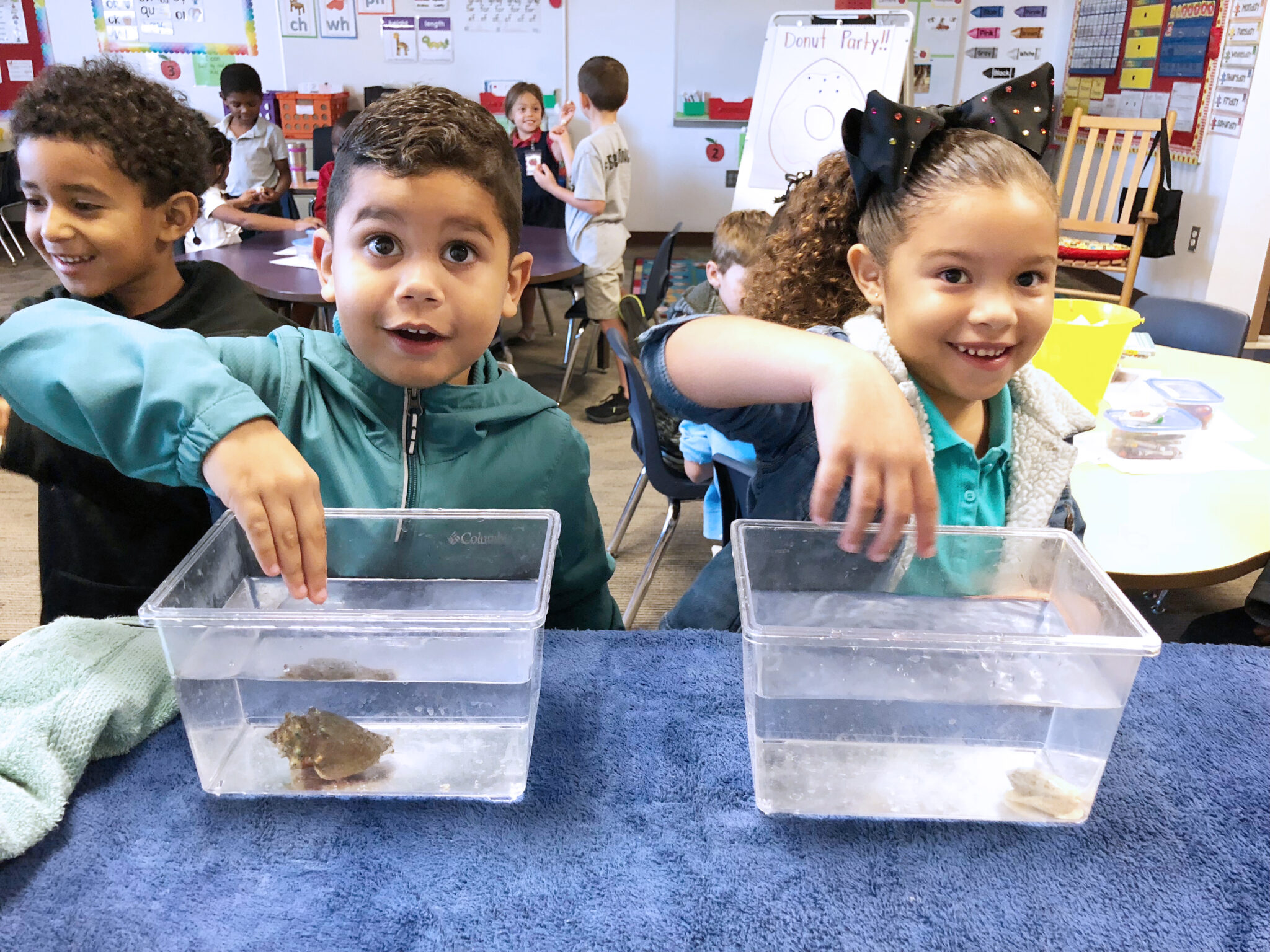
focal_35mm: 28
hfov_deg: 63.4
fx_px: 1027
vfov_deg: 49.7
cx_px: 635
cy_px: 476
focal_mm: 4
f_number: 1.8
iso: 80
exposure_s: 1/15
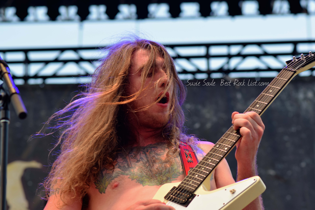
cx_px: 158
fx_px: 1116
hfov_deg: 16.1
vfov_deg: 10.8
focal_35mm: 128
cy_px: 105
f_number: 4
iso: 500
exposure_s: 1/250
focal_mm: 85
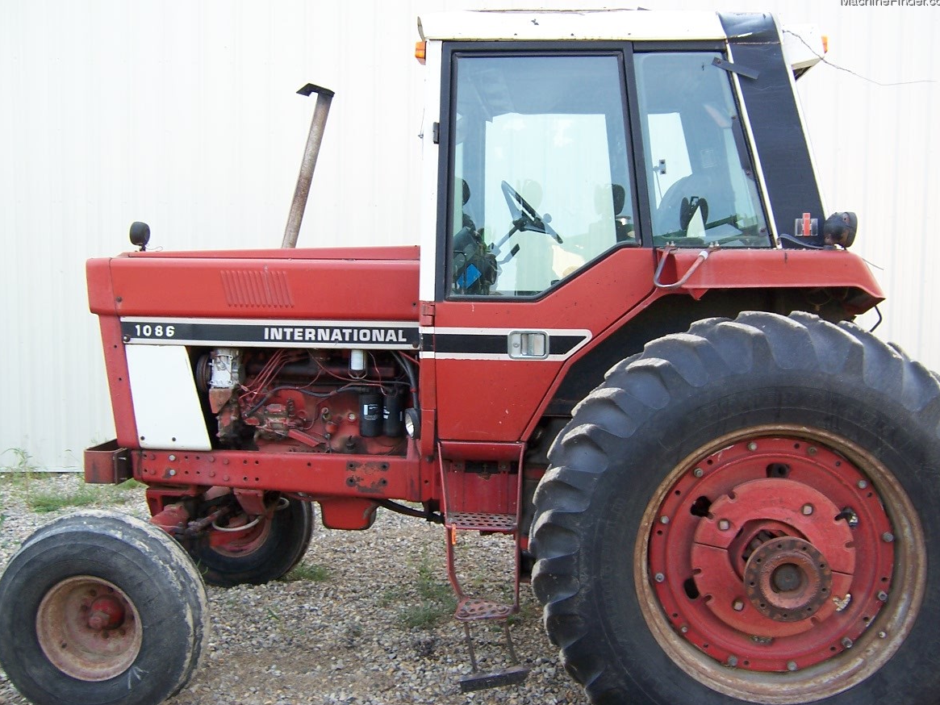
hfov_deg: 54.0
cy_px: 350
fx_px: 923
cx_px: 469
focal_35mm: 34
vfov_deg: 41.8
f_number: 3.4
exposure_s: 1/90
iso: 80
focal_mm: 5.5
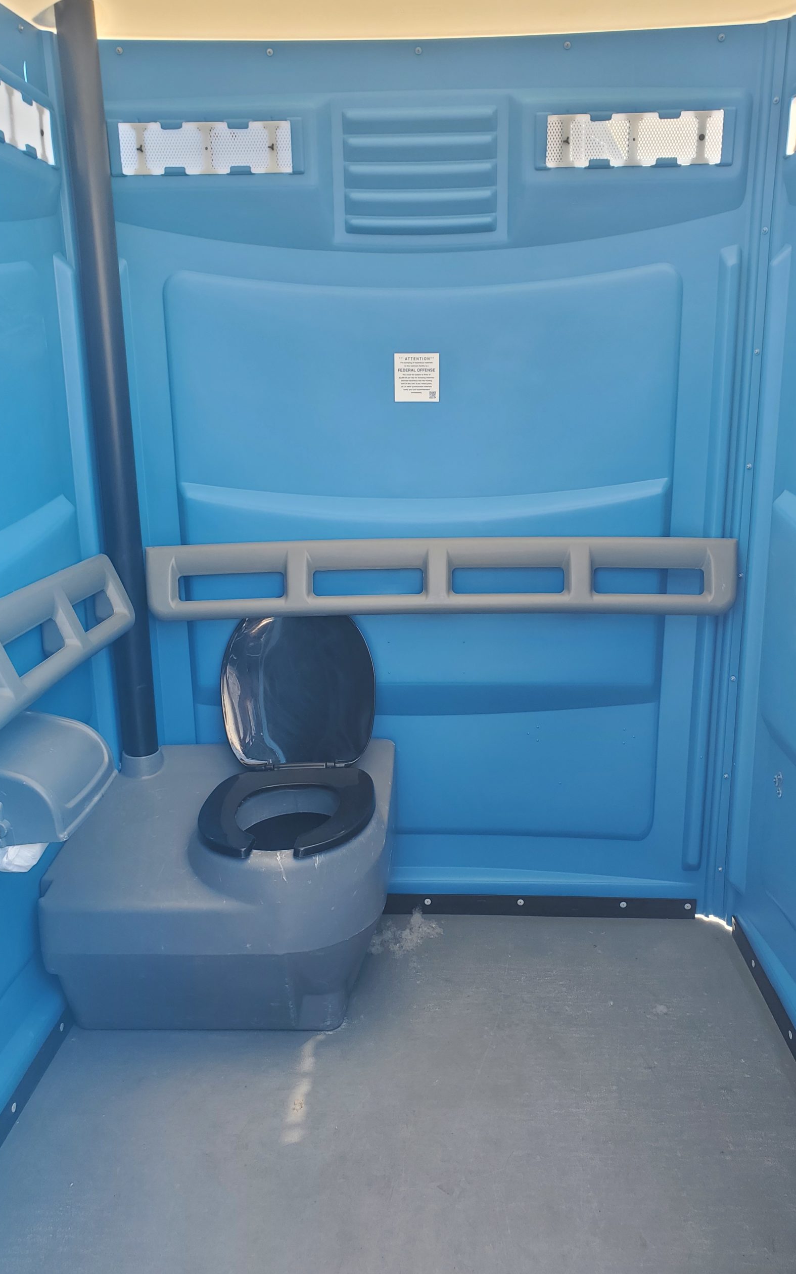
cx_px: 408
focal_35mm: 28
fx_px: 972
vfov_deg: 66.5
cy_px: 639
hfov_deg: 44.5
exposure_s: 1/127
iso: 50
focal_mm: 4.3
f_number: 2.4
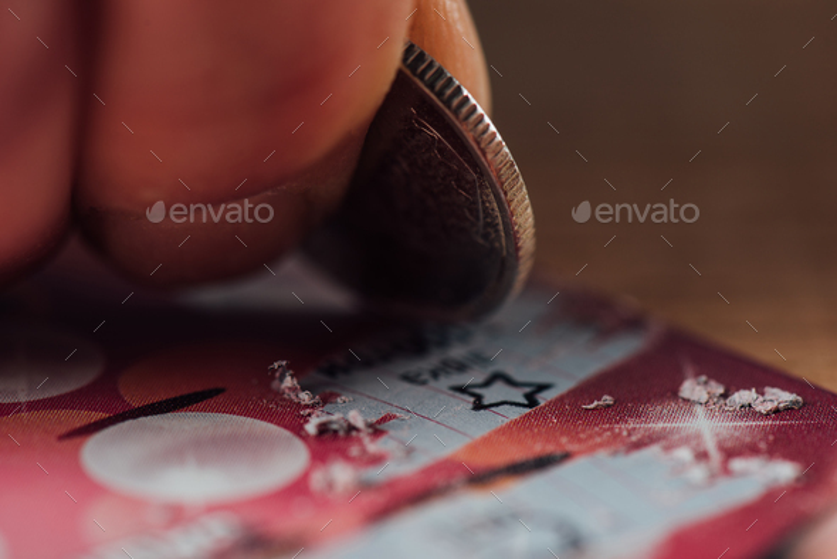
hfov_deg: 19.4
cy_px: 280
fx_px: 2442
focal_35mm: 105
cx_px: 418
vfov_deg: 13.1
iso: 100
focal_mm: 105
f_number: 10
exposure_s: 1/200
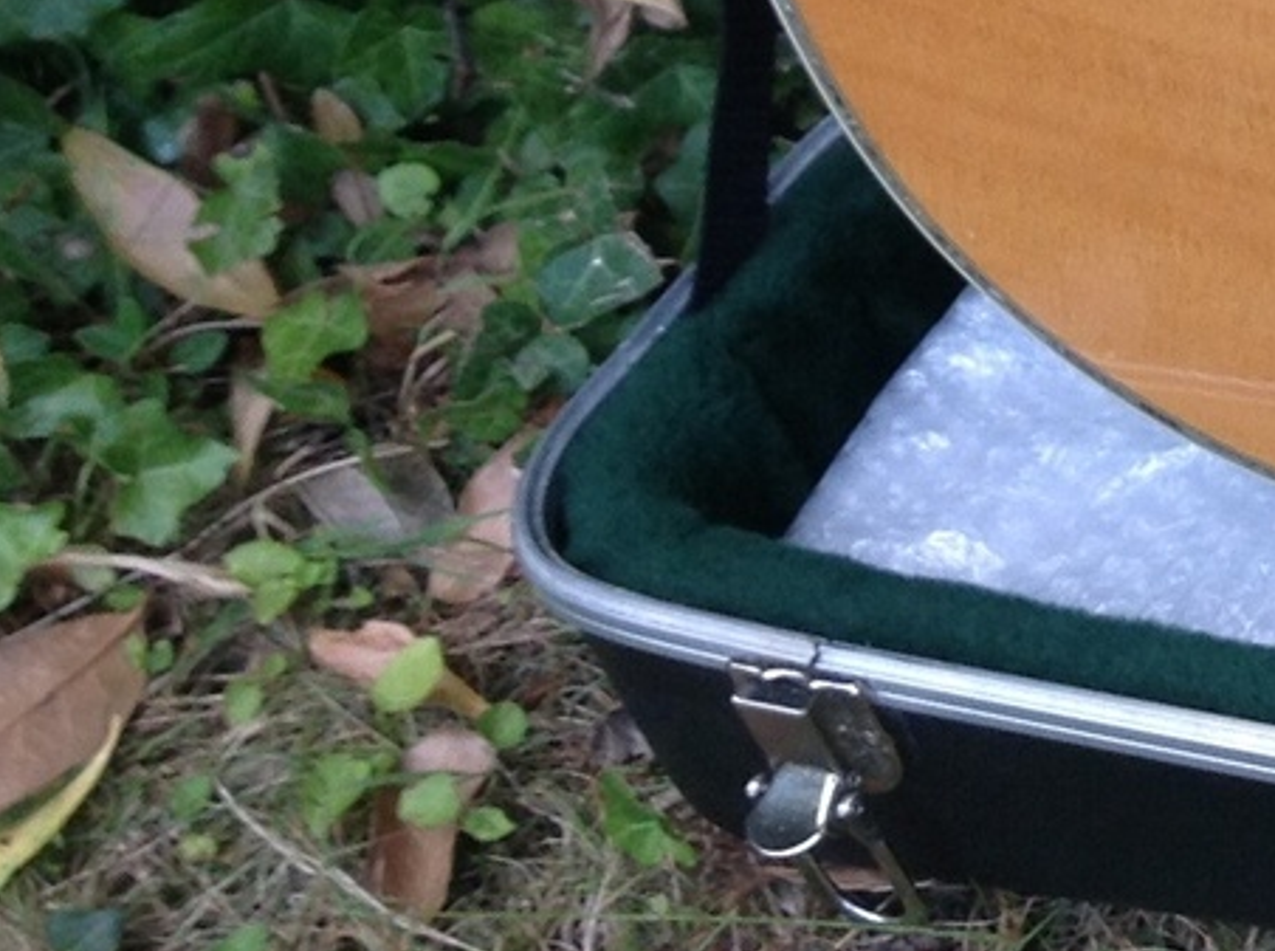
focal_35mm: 124
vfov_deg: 11.6
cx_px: 2206
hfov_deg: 14.3
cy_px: -222
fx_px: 4558
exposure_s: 1/60
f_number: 2.4
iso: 64
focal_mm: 4.28
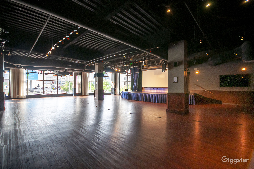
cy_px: 84
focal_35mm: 15
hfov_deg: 100.5
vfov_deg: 77.2
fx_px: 106
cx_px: 127
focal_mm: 10
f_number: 4
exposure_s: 1/125
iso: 400
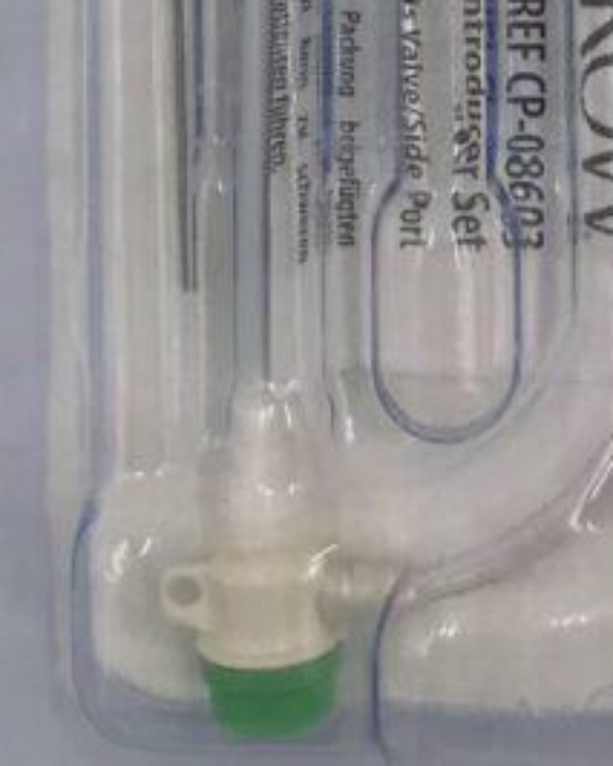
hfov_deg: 11.2
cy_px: -854
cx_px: 527
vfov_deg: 12.2
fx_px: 3105
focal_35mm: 137
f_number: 1.8
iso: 20
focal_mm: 3.99
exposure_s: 1/344
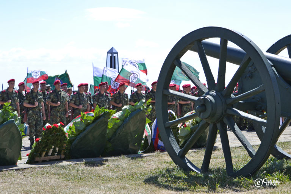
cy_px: 97
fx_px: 667
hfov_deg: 24.6
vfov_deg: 16.6
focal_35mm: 82
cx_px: 146
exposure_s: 1/400
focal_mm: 55
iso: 400
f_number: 11
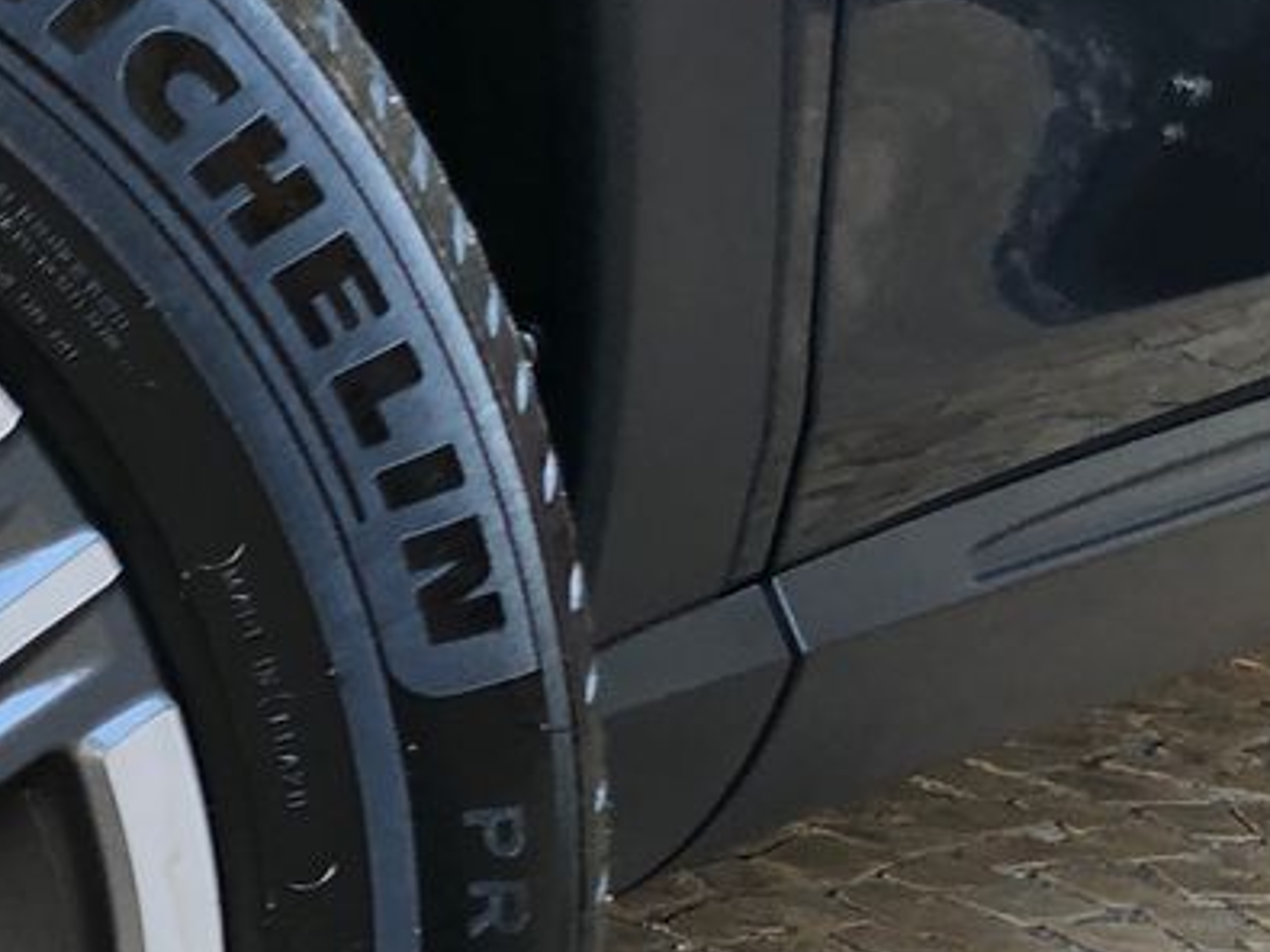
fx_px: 3741
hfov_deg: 16.6
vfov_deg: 14.0
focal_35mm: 102
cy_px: 1174
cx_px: -900
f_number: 1.8
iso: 25
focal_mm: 4
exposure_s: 1/40
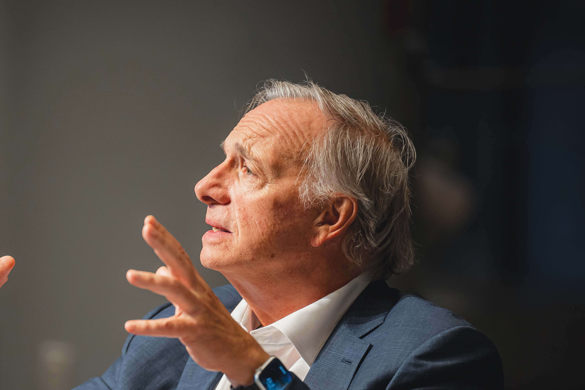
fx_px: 5004
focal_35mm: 308
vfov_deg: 4.5
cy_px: 306
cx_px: 158
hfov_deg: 6.7
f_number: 2.8
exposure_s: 1/250
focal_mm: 180
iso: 1000
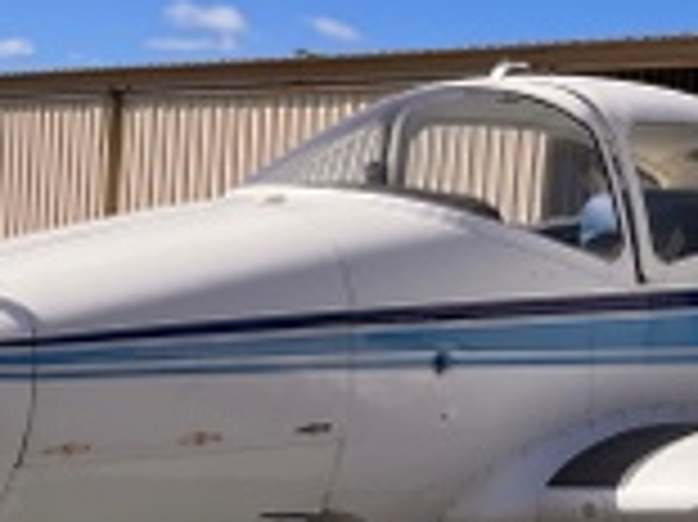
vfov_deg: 17.5
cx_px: 612
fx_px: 1692
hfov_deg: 22.8
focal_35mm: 84
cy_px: 281
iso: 50
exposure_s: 1/4484
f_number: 1.6
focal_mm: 5.1
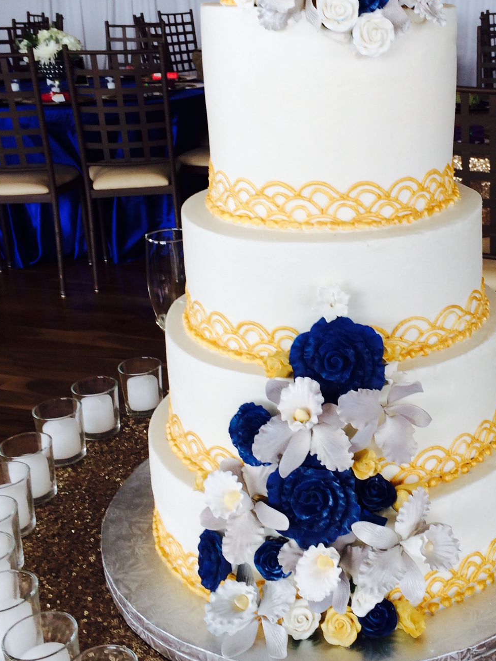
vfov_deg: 40.4
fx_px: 898
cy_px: 302
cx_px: 365
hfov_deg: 30.4
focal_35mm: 47
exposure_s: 1/60
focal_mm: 4.12
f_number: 2.2
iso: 50
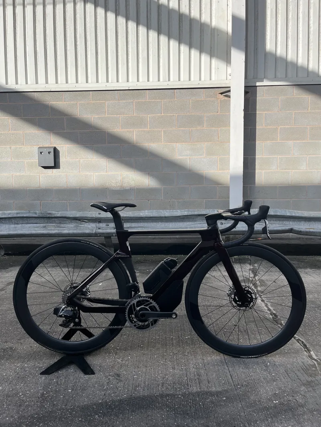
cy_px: 214
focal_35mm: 26
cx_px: 160
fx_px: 321
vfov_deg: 67.3
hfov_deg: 53.1
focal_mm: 5.1
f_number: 1.6
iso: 50
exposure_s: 1/2268
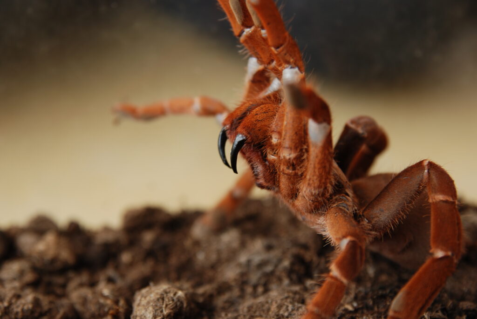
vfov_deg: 13.1
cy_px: 160
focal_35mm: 105
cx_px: 238
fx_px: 1393
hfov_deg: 19.4
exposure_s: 1/50
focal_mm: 70
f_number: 4.5
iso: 100
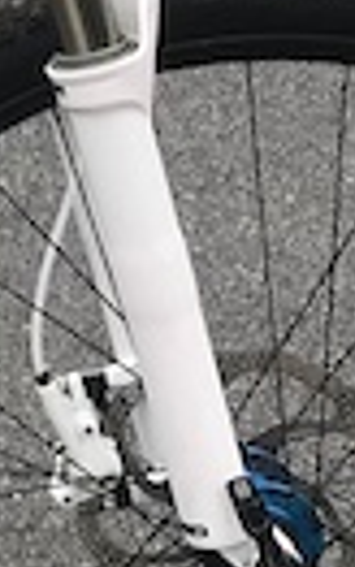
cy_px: 130
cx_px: -706
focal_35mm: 181
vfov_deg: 11.5
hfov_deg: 6.6
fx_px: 2799
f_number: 1.8
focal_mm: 3.99
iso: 20
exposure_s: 1/328
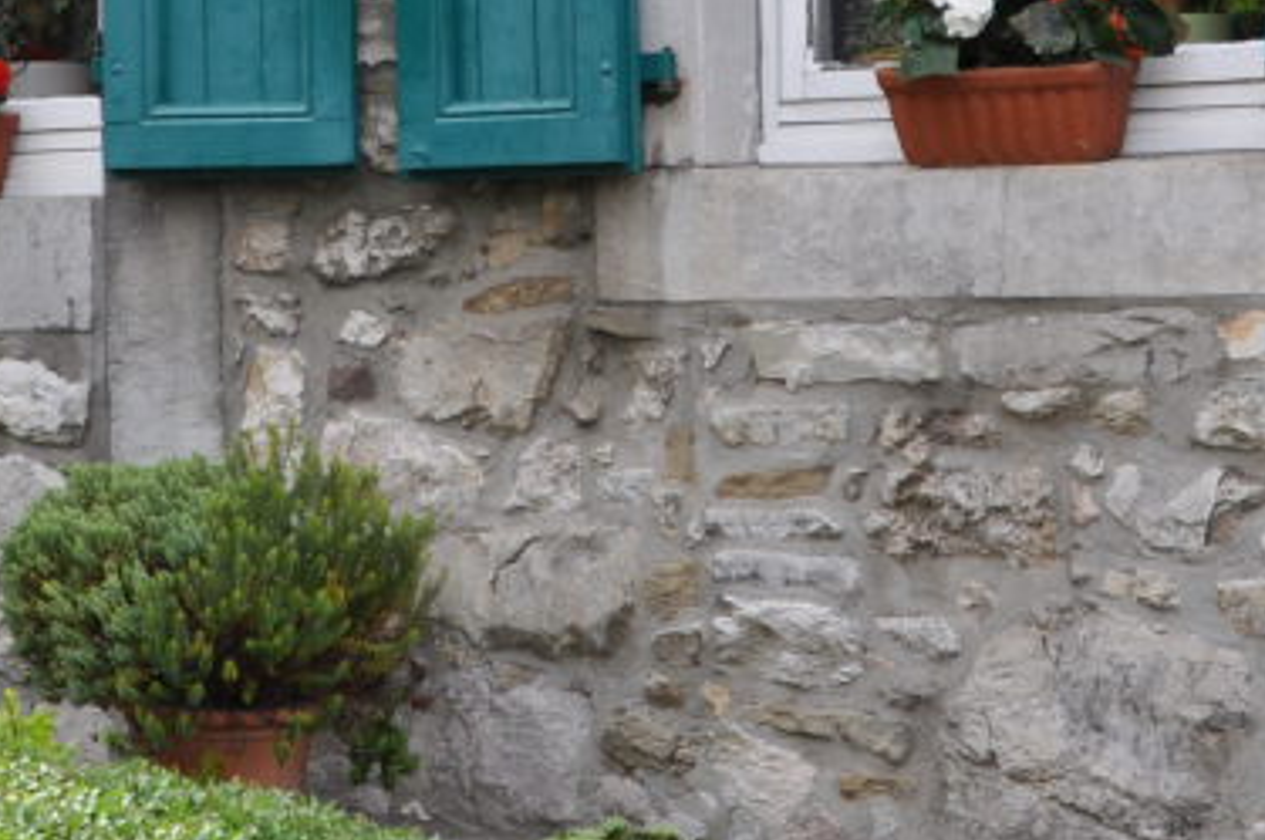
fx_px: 4316
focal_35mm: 123
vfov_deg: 11.0
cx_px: 462
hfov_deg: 16.6
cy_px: 71
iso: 200
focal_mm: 24
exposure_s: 1/200
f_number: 7.1
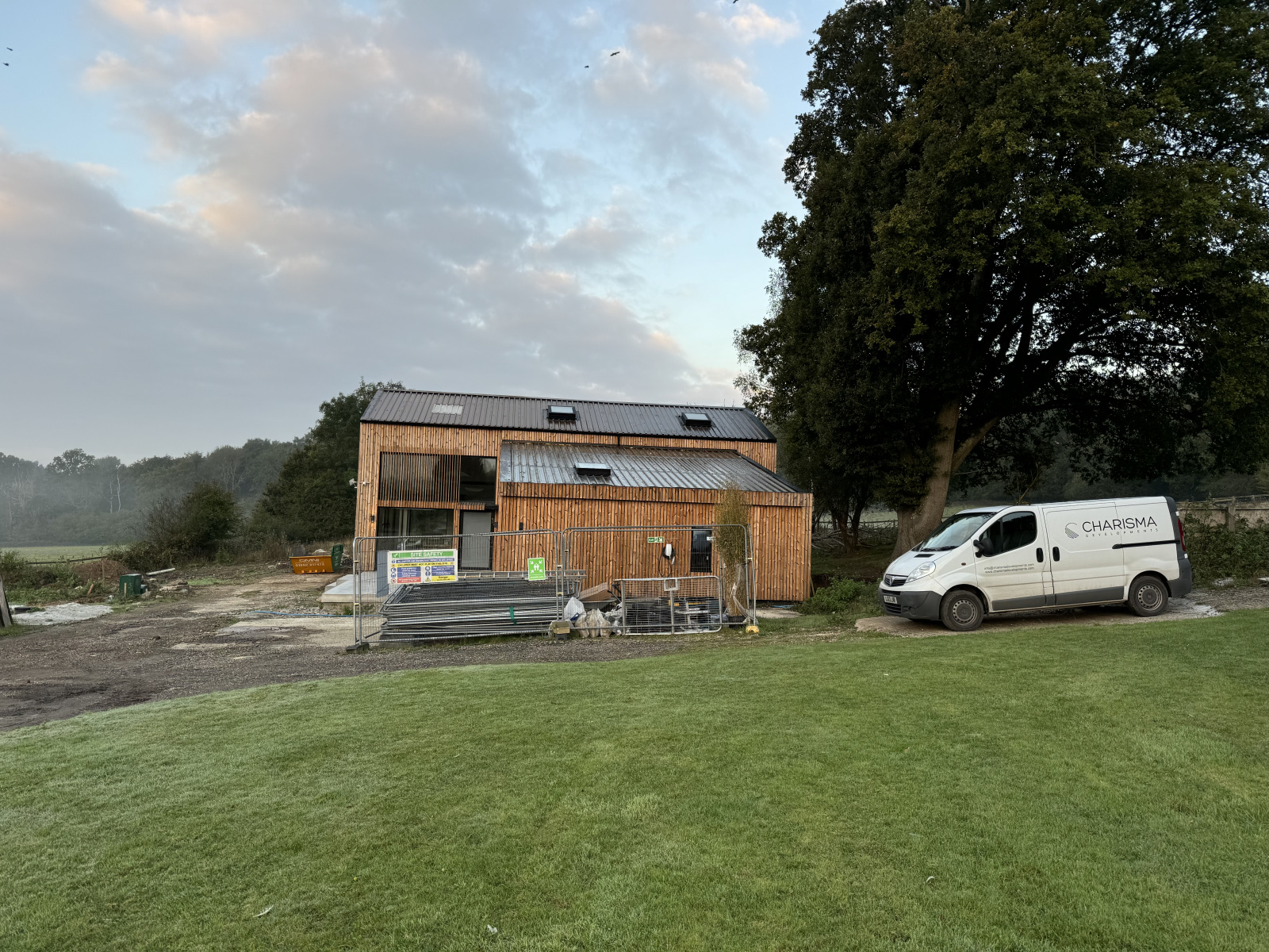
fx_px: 880
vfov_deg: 56.8
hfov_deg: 71.6
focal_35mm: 24
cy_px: 476
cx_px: 634
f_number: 1.78
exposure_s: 1/368
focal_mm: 6.76
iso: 80
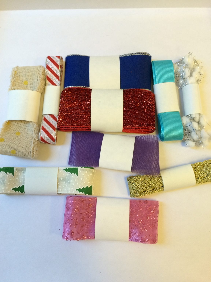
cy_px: 141
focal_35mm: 29
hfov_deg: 48.2
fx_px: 236
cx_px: 106
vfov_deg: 61.7
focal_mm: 4.15
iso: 50
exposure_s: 1/30
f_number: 2.2
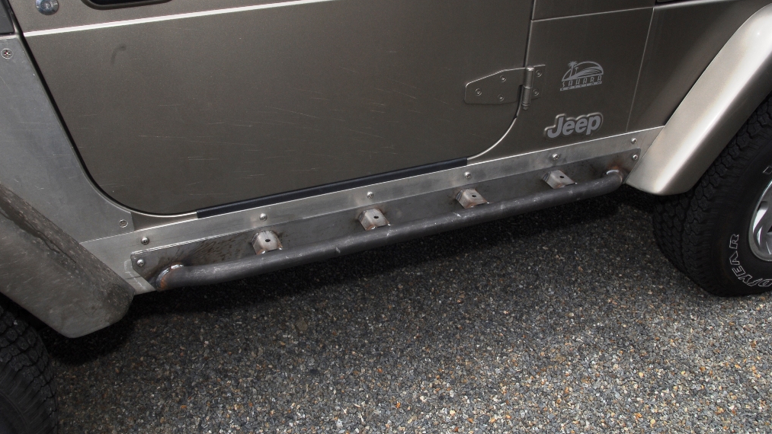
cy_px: 177
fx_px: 717
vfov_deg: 33.6
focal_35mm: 35
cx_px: 383
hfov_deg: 56.6
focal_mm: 22
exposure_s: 1/60
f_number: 18
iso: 200
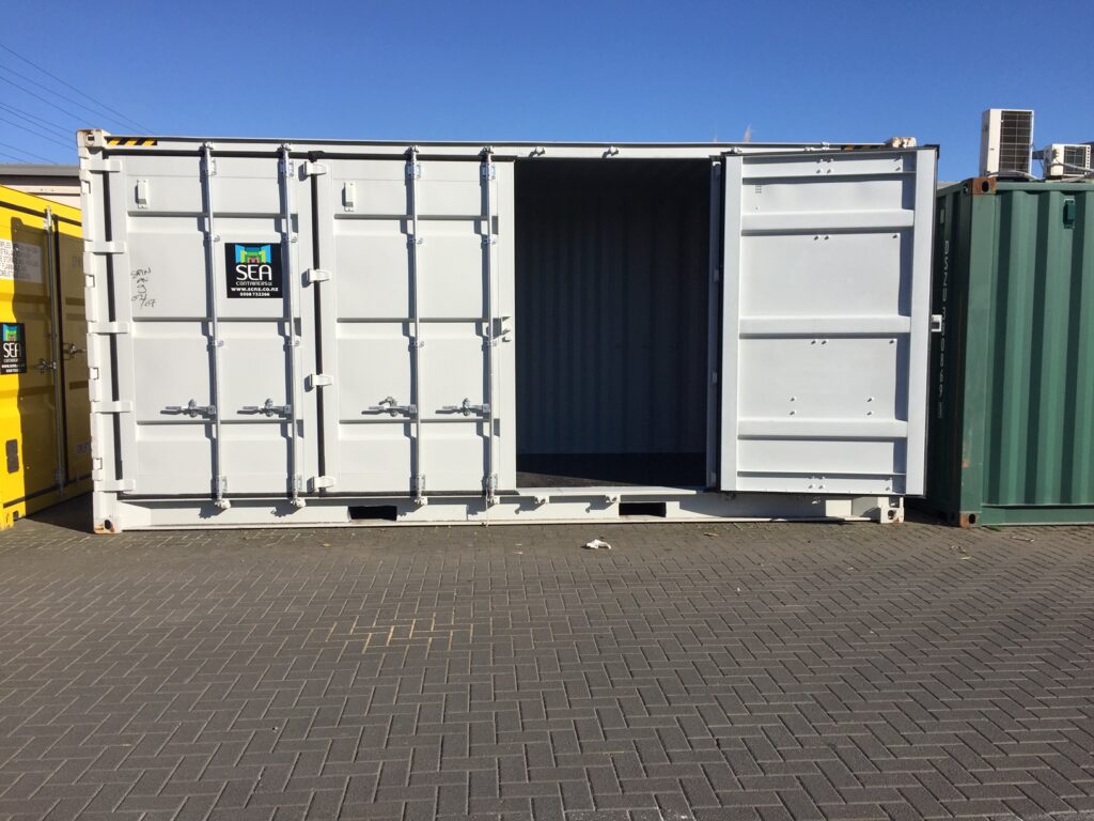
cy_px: 410
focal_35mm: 29
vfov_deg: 48.2
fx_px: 917
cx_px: 547
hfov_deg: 61.7
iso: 32
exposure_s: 1/2825
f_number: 2.2
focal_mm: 4.15
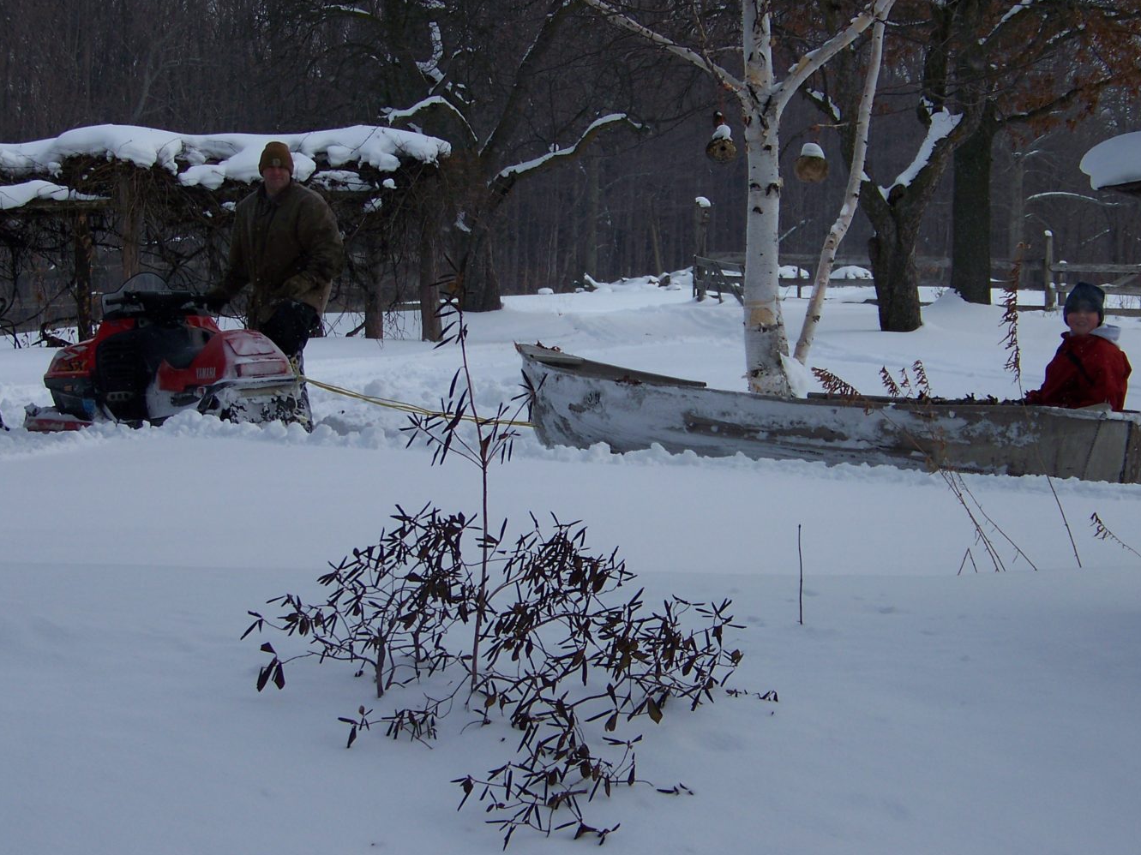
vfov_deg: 16.4
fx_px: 2966
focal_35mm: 90
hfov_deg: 21.8
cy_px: 422
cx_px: 641
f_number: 3.2
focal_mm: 13.2
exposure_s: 1/1000
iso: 64
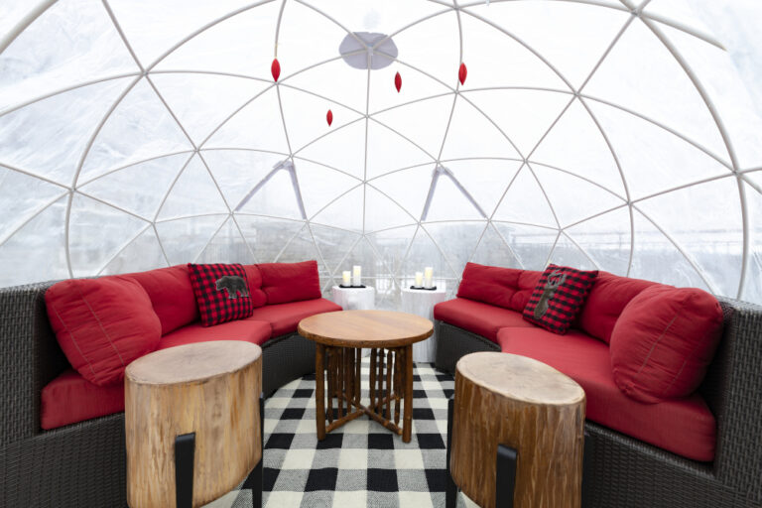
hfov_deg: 104.3
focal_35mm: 14
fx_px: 296
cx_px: 381
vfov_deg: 81.2
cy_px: 254
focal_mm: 14
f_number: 14
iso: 31
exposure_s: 1/2.5
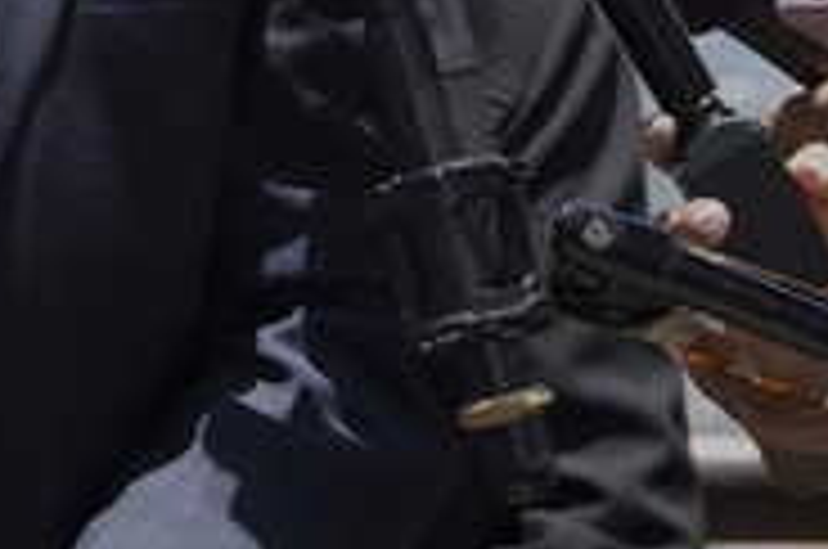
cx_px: -176
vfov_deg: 4.9
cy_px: 43
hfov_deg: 7.3
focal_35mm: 279
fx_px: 6406
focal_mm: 50
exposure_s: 1/800
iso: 250
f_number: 4.5
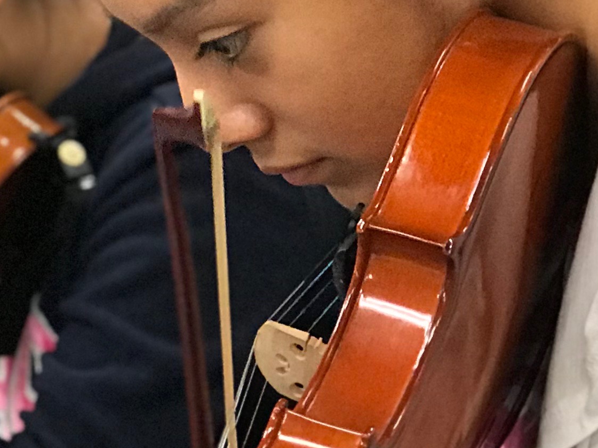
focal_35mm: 205
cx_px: -188
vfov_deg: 7.2
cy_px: 277
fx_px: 3542
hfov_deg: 9.5
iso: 160
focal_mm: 6.6
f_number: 2.8
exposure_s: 1/50
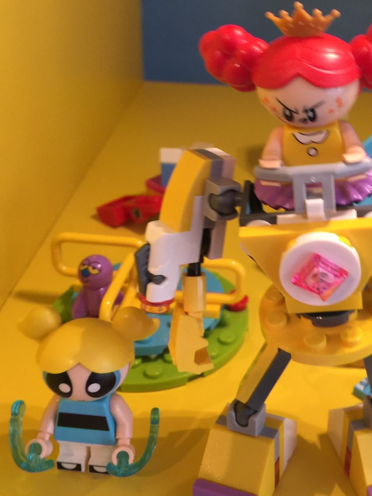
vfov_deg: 36.3
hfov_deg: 27.6
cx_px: 282
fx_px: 745
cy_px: 153
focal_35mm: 52
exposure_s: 1/15
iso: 32
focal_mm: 4.15
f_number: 2.2
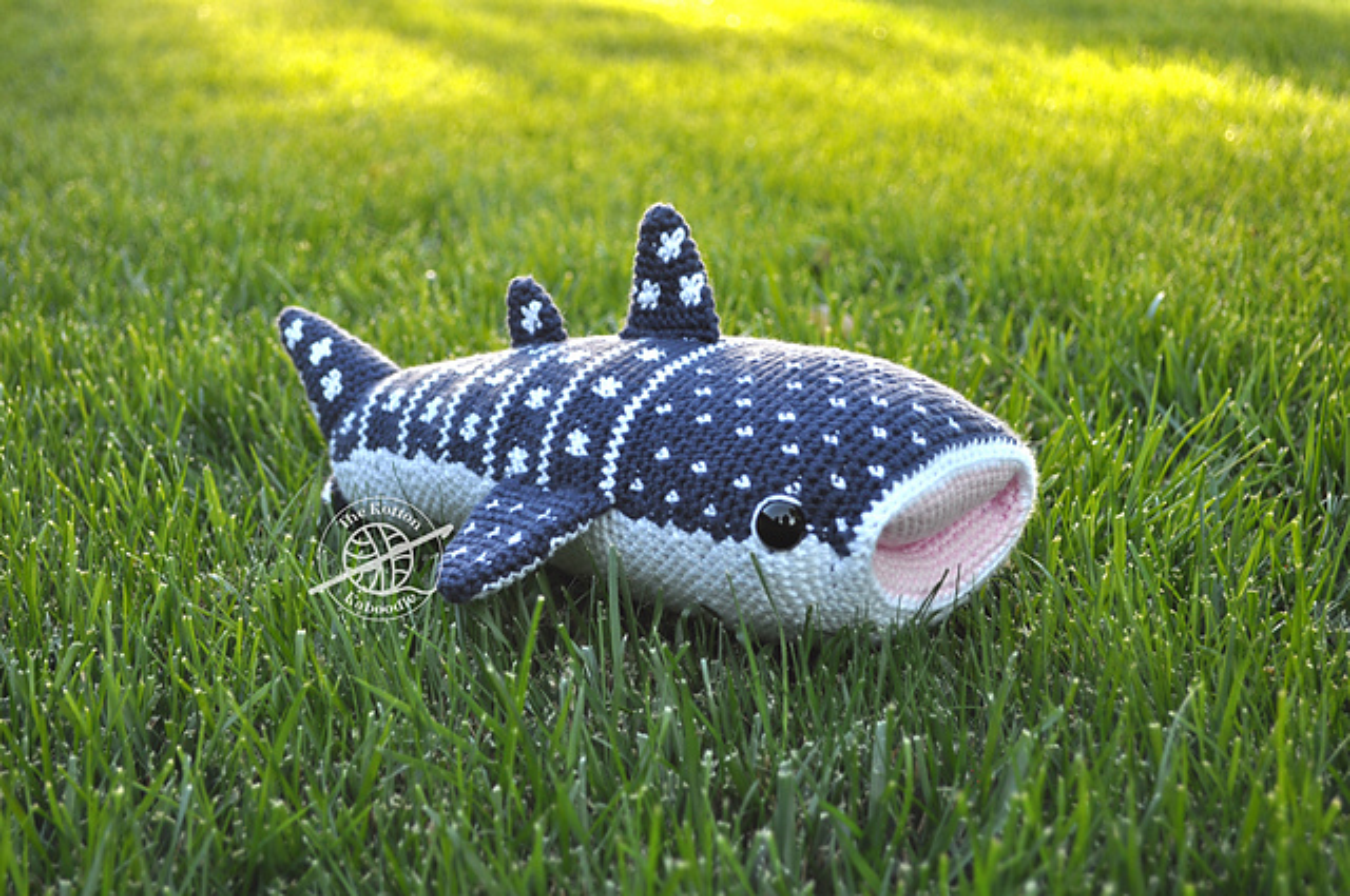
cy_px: 448
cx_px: 675
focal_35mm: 60
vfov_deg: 22.6
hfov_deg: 33.4
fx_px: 2247
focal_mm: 40
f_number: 5.3
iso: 200
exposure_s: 1/125
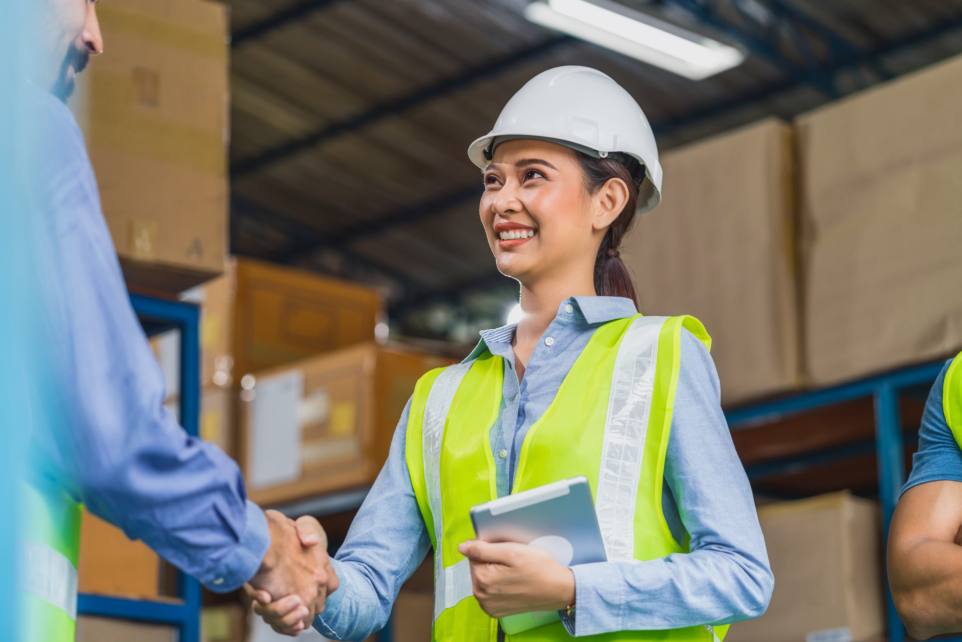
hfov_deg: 23.9
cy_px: 321
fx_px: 2272
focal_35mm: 85
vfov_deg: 16.1
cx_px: 481
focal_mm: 85
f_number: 2.8
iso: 250
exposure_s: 1/125
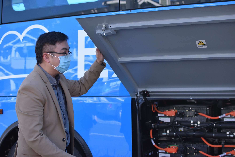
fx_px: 343
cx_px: 118
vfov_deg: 25.7
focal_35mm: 52
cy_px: 78
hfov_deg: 37.9
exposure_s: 1/3200
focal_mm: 35
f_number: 3.2
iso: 1000
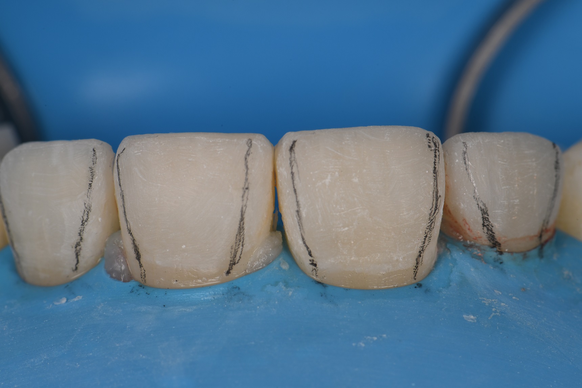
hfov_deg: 16.3
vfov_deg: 10.9
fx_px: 2036
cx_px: 291
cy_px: 194
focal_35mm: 126
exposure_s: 1/160
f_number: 32
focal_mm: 105
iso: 200
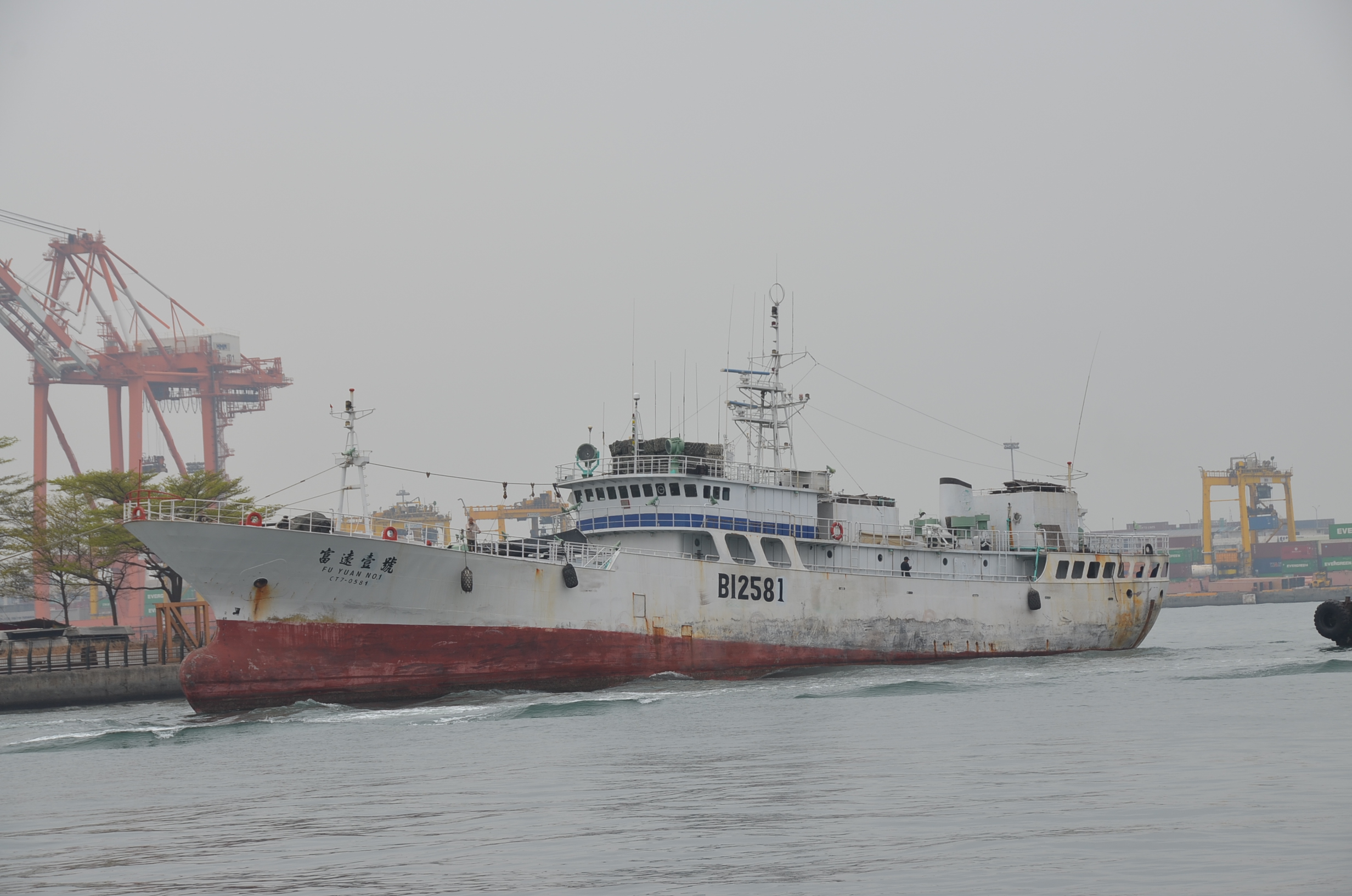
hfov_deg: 16.7
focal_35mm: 123
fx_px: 4610
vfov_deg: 11.1
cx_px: 676
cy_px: 448
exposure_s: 1/250
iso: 100
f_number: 8
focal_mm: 82
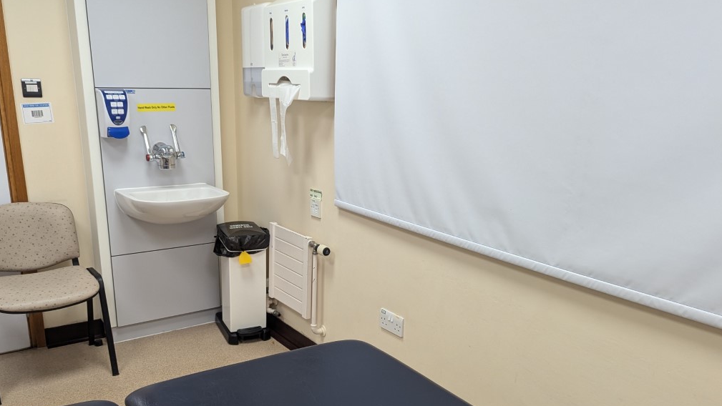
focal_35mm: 31
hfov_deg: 62.5
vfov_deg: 37.4
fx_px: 594
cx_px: 335
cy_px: 267
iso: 221
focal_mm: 6.81
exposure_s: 1/100
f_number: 1.85
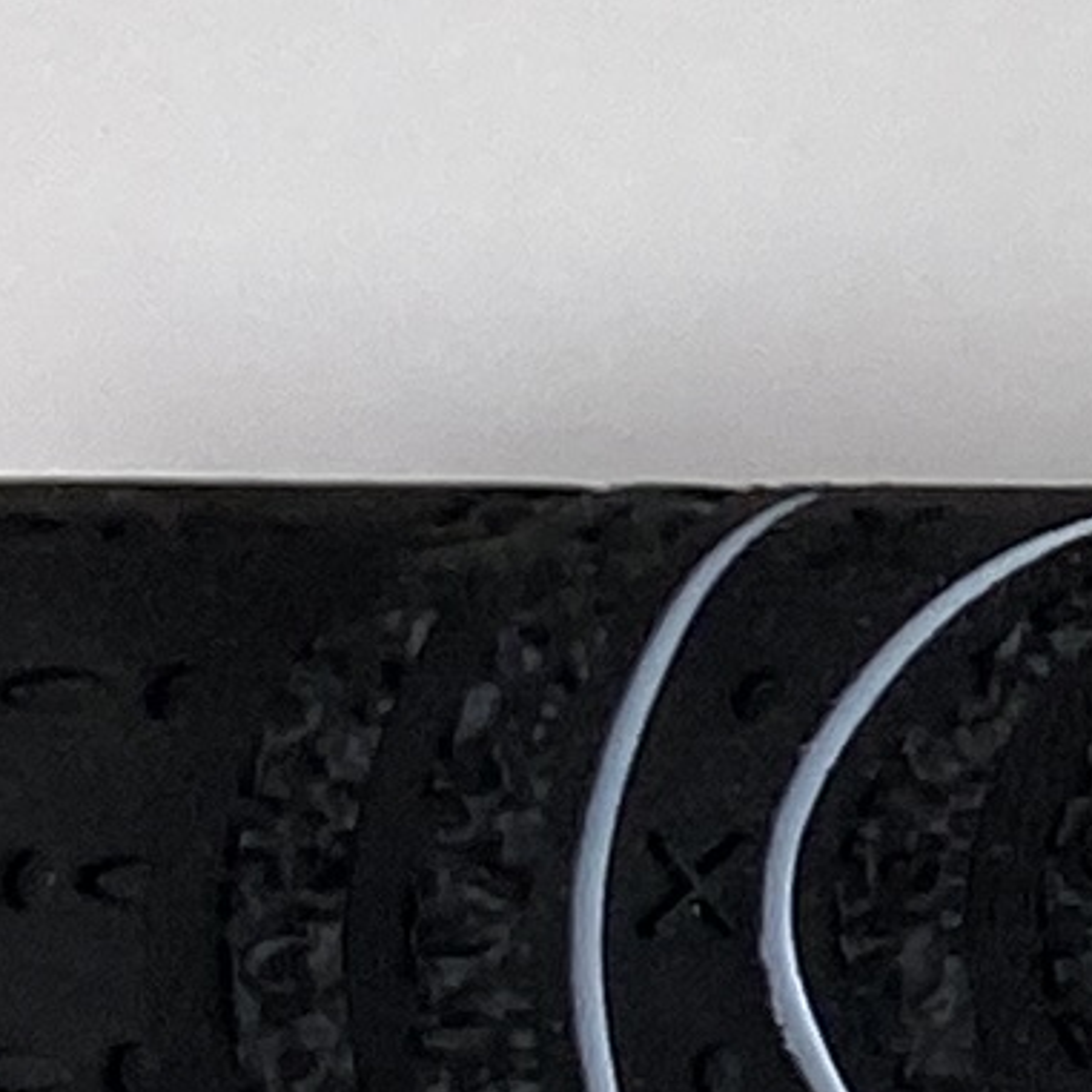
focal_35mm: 243
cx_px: 4480
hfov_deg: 6.0
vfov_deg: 7.2
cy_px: 1055
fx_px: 8673
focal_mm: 4.25
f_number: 1.8
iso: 32
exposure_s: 1/541
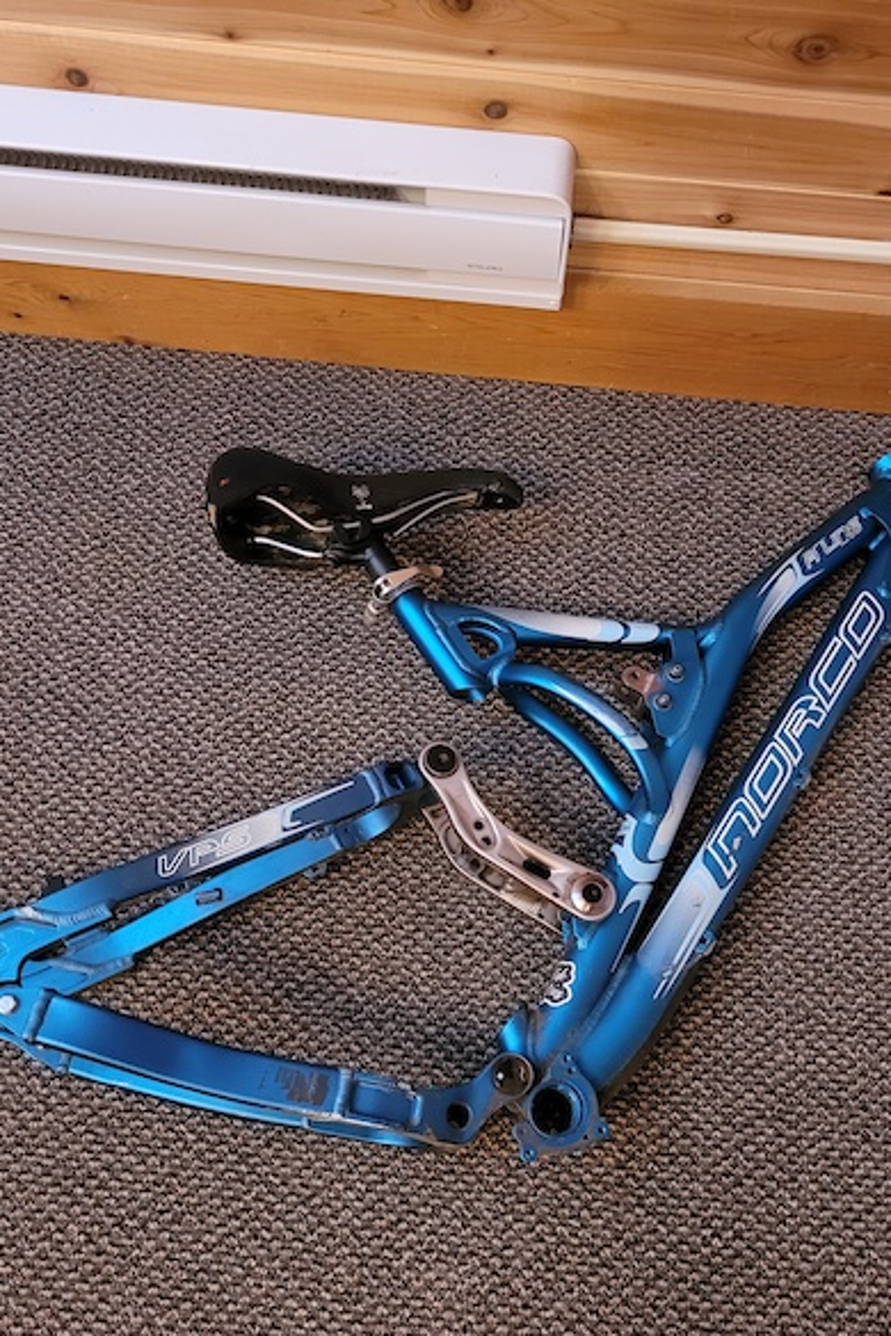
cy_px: 699
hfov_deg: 35.9
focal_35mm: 37
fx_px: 1374
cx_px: 516
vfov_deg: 51.9
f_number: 1.8
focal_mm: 5.4
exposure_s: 1/24
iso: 640
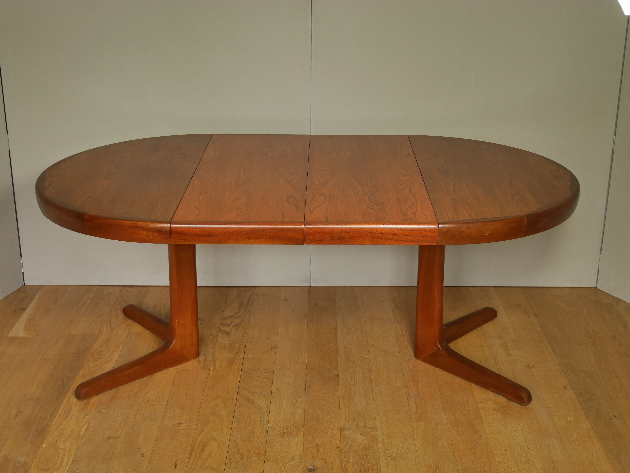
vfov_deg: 29.1
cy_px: 236
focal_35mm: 50
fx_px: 910
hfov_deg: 38.2
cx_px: 315
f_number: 5.1
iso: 800
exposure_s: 1/60
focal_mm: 25
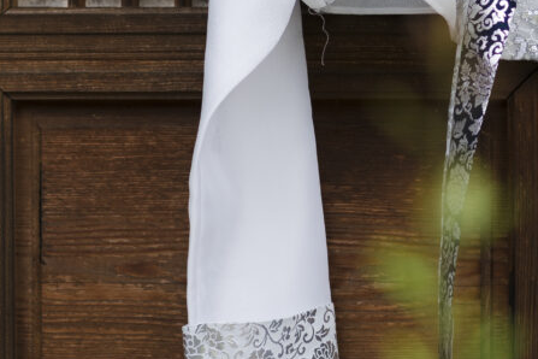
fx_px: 4363
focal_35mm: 292
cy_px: -138
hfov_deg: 7.0
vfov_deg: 4.7
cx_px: 586
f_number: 2.8
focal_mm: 85
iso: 100
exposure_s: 1/800
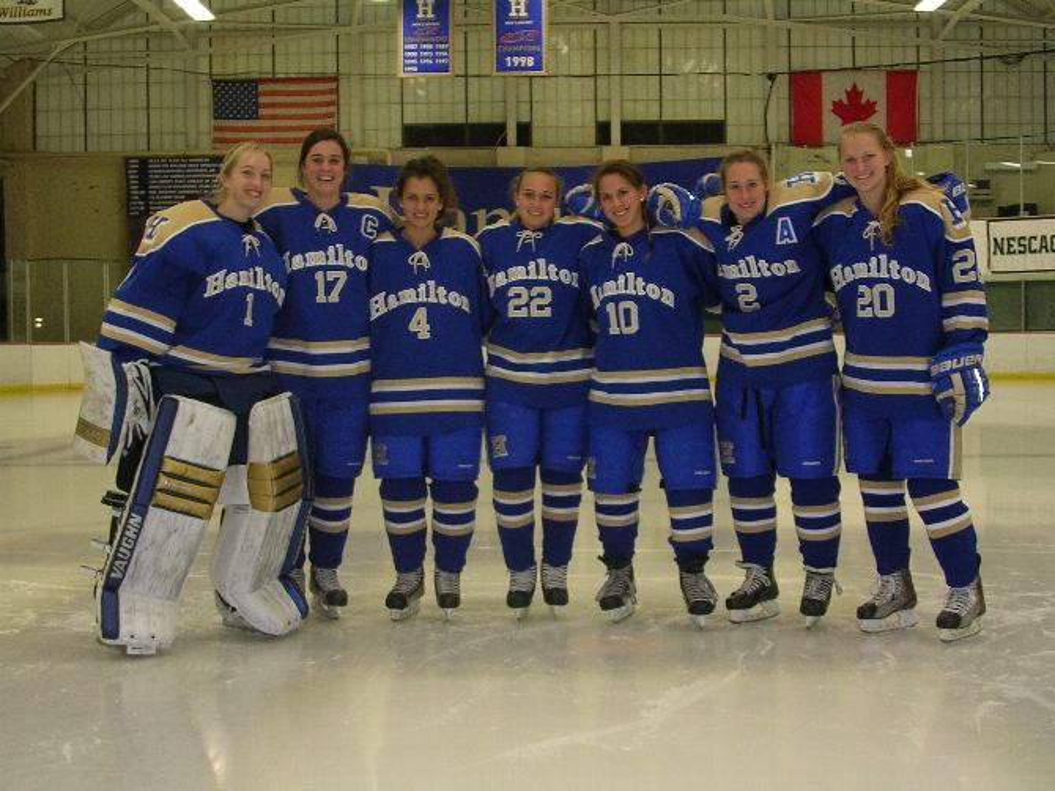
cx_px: 528
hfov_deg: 36.2
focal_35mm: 53
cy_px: 396
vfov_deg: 27.5
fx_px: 1615
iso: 88
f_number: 3.2
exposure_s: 1/60.1
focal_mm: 8
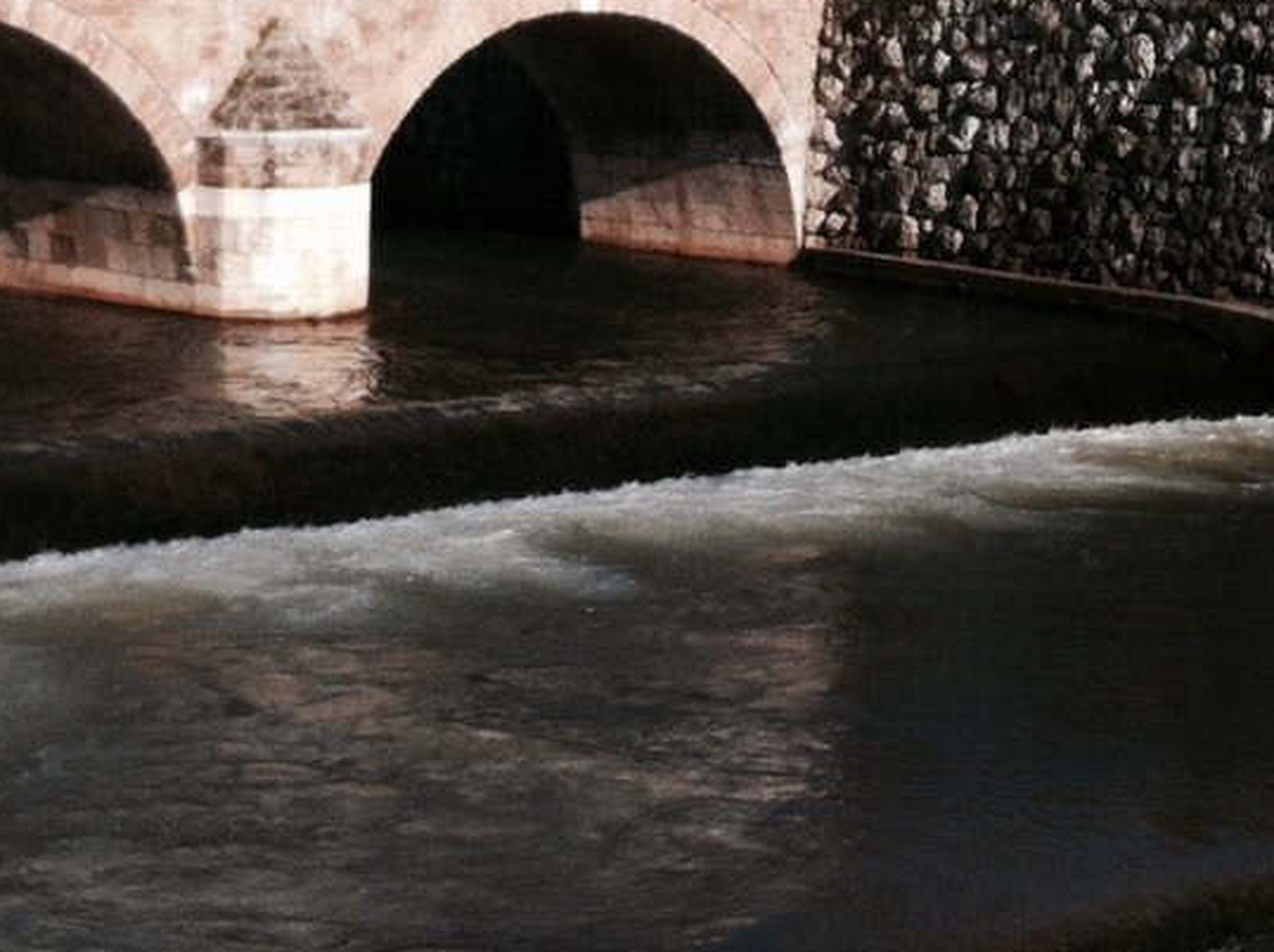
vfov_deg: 13.6
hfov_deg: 18.9
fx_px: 3822
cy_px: -307
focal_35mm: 104
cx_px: 540
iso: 80
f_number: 2.8
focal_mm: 3.85
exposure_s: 1/1312
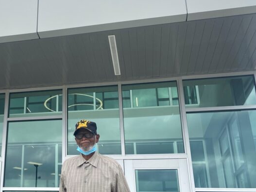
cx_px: 22
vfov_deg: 28.6
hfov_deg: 35.1
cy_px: 98
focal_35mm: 51
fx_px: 377
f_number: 1.8
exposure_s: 1/1124
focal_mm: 4.25
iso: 32
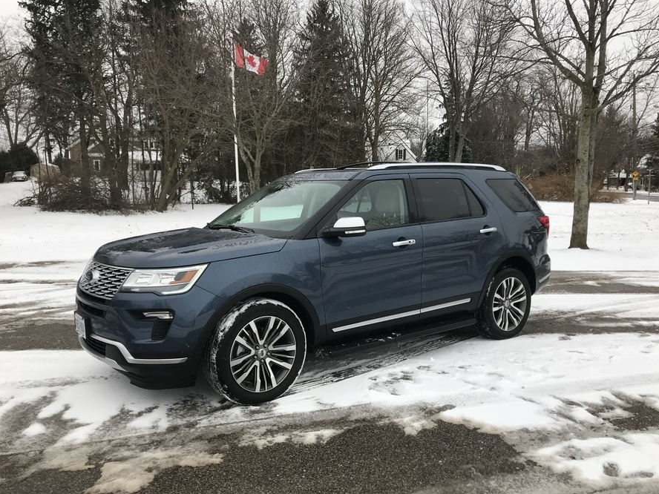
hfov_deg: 61.7
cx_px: 329
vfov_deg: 48.2
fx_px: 552
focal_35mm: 29
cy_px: 253
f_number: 1.8
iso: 20
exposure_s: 1/474
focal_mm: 3.99
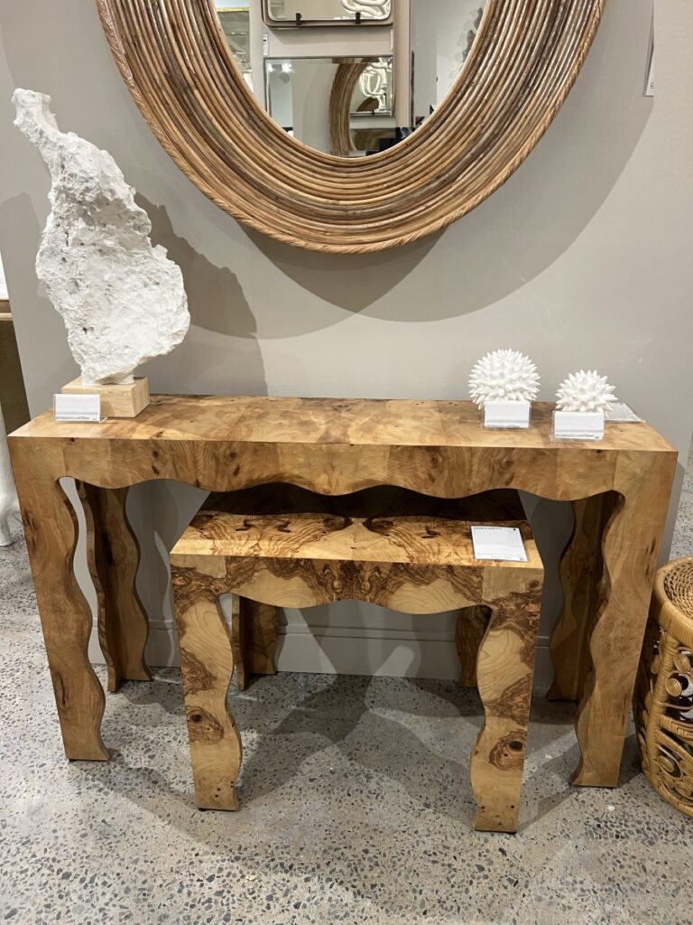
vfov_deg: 67.3
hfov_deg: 53.1
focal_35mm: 26
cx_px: 346
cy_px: 462
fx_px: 694
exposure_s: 1/60
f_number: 1.5
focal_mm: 5.7
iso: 100
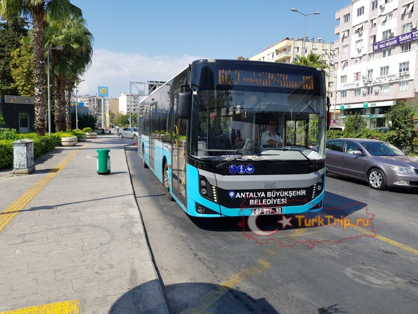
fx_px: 314
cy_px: 157
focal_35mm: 26
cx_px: 209
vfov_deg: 53.1
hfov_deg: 67.3
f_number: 1.7
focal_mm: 4.2
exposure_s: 1/1836
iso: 40
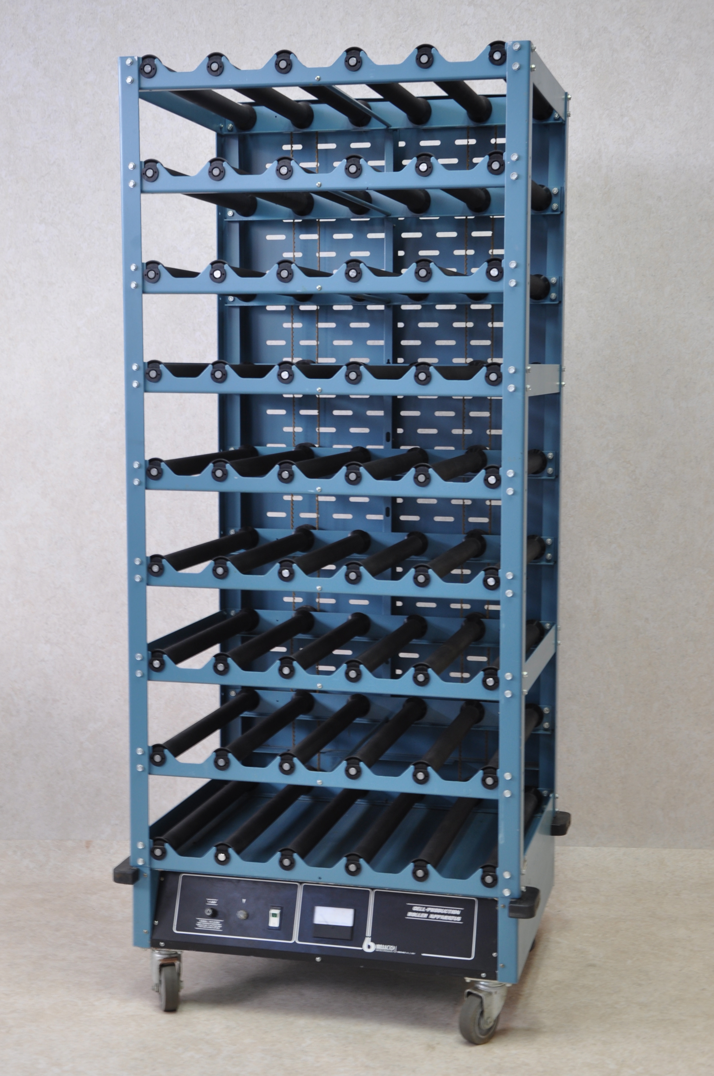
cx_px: 357
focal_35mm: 48
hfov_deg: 28.0
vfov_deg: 41.2
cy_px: 538
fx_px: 1432
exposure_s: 1/10
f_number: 5.6
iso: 200
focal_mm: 32
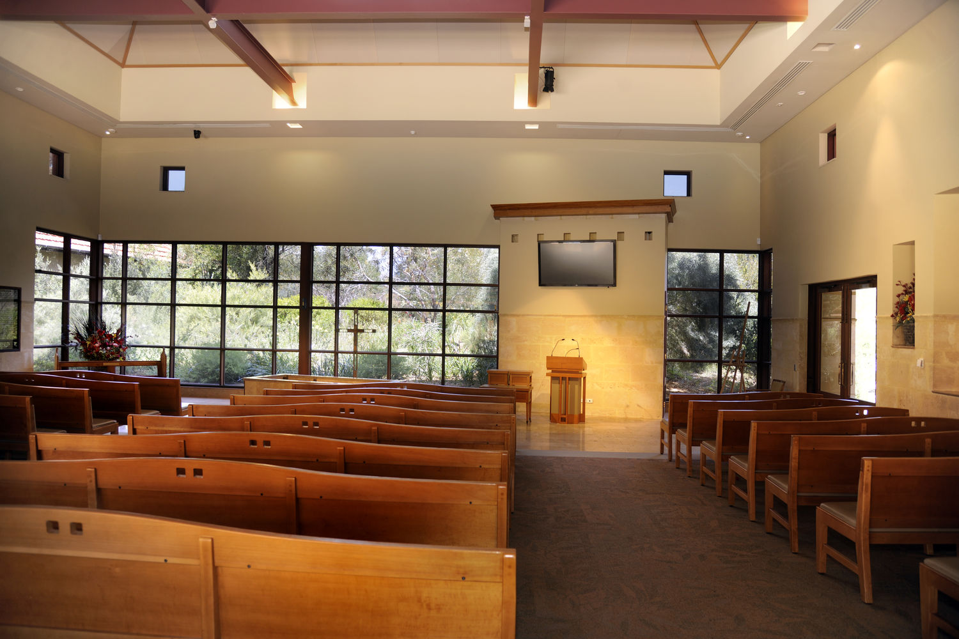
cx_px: 480
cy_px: 320
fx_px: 639
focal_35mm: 24
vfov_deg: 53.1
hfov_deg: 73.7
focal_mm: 24
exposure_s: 1/15
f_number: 4
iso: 250
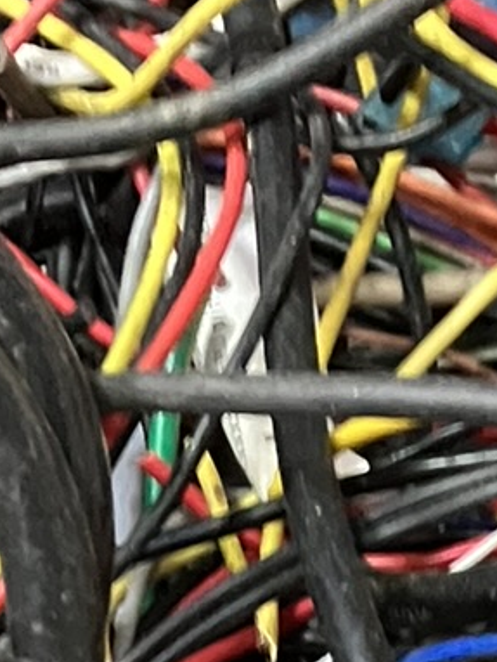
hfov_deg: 9.8
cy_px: 1560
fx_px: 2868
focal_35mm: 150
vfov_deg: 11.2
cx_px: 480
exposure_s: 1/25
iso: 400
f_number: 1.8
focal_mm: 3.99
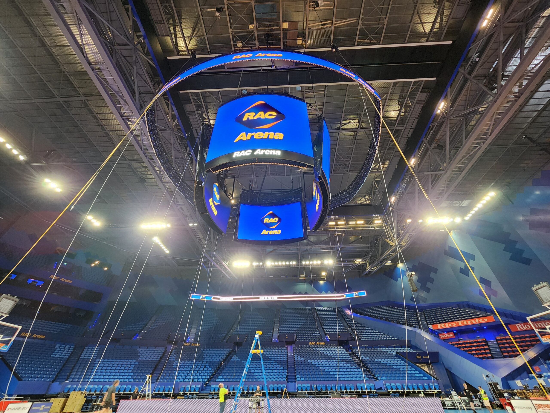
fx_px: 207
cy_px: 206
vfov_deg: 89.9
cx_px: 275
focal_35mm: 13
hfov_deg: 106.2
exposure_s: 1/30
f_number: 2.2
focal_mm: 2.2
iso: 320
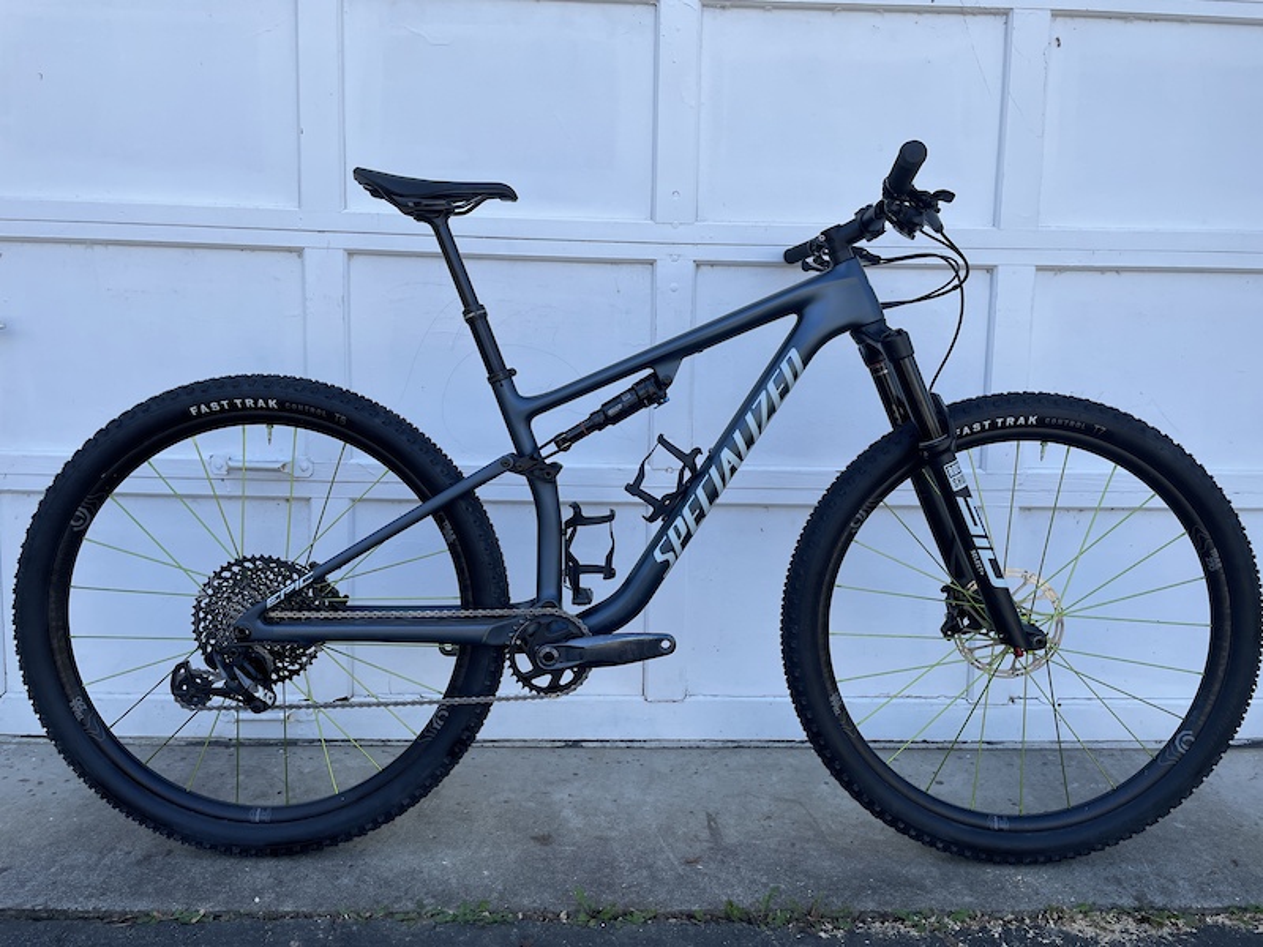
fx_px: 949
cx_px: 632
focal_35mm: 26
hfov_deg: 67.3
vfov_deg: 53.1
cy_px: 474
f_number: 1.6
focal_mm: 4.2
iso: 32
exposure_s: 1/469
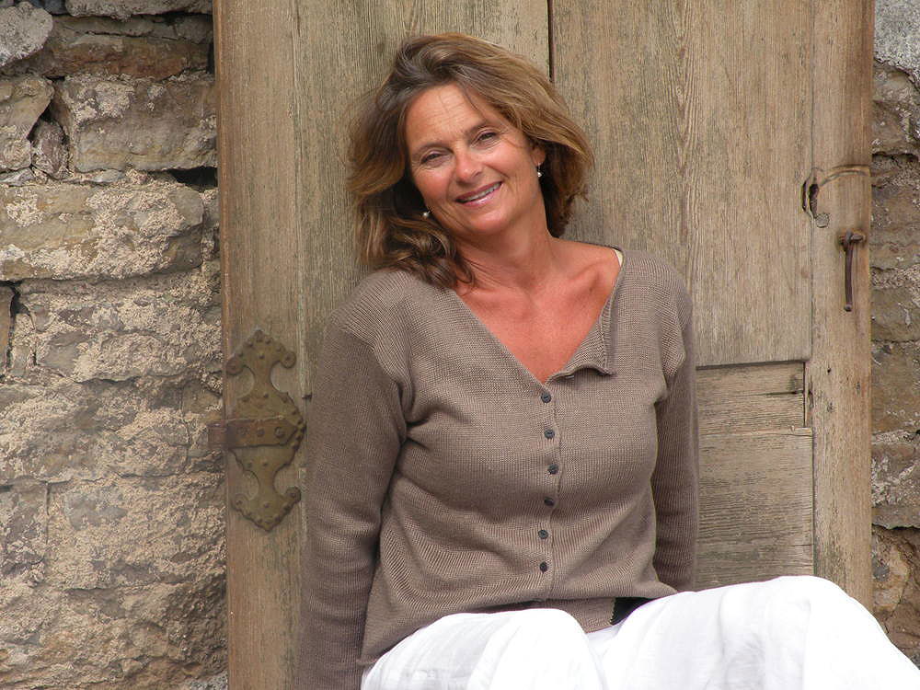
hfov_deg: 12.7
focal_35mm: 155
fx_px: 4119
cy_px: 345
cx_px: 460
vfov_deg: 9.6
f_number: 5.6
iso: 64
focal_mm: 27.4
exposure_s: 1/208
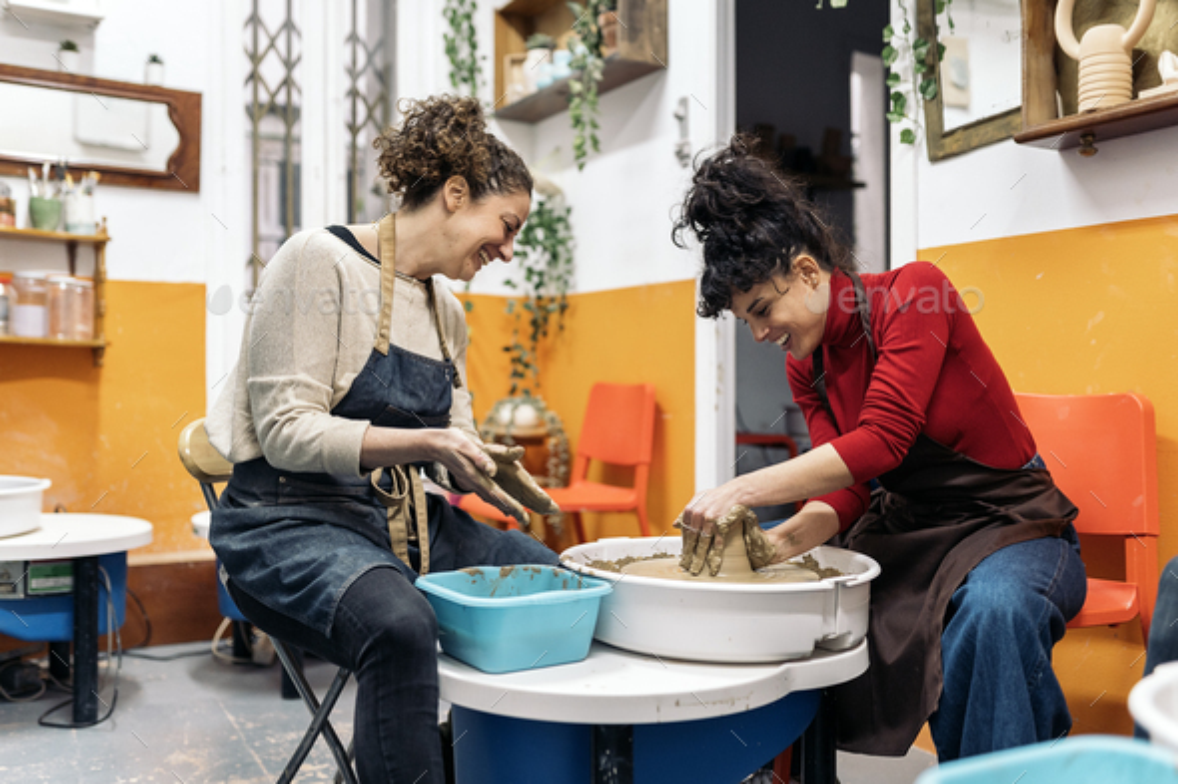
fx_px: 1145
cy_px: 392
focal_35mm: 35
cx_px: 589
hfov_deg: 54.4
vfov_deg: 37.8
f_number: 1.8
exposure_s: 1/160
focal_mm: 35
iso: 1250
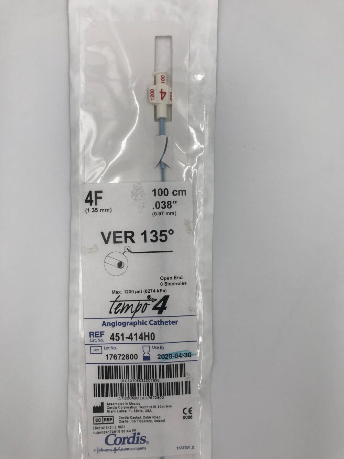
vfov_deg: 63.4
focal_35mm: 28
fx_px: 371
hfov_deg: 49.8
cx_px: 172
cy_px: 230
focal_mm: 3.99
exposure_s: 1/184
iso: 20
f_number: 1.8
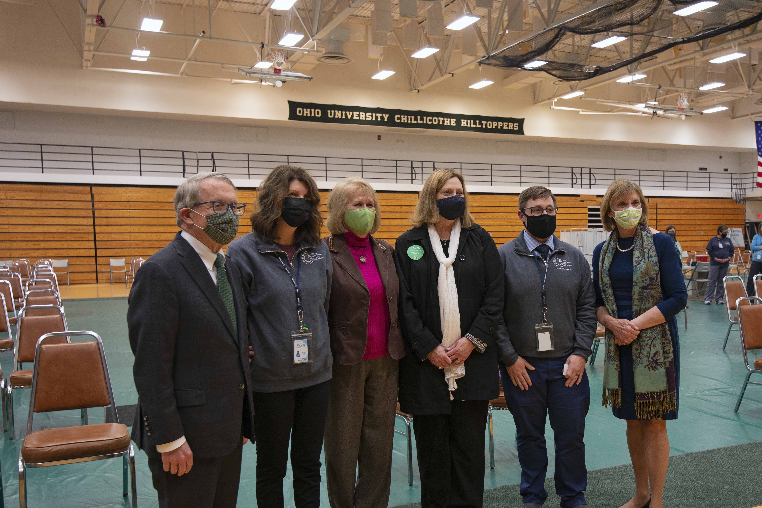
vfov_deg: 35.9
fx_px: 783
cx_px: 455
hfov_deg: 51.6
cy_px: 302
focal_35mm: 37
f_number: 5.6
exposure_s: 1/60
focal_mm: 30
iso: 800
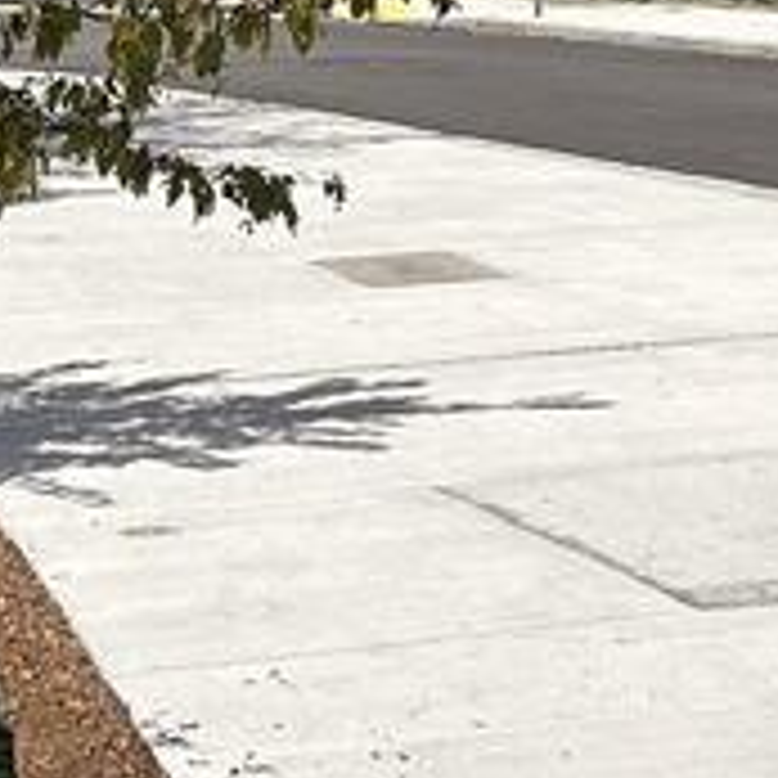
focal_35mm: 159
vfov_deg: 10.5
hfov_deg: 10.8
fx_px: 4043
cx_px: 872
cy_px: -495
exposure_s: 1/5076
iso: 50
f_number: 1.5
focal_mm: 5.7
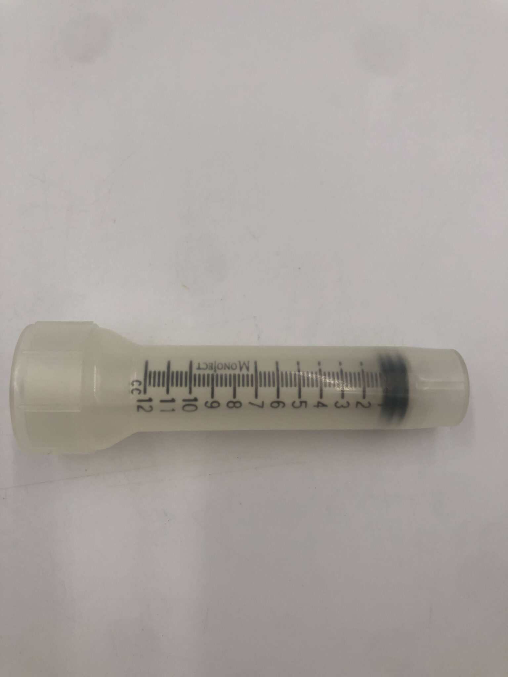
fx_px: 548
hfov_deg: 49.7
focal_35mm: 28
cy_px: 338
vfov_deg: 63.4
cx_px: 254
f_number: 1.8
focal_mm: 3.99
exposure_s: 1/120
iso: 40
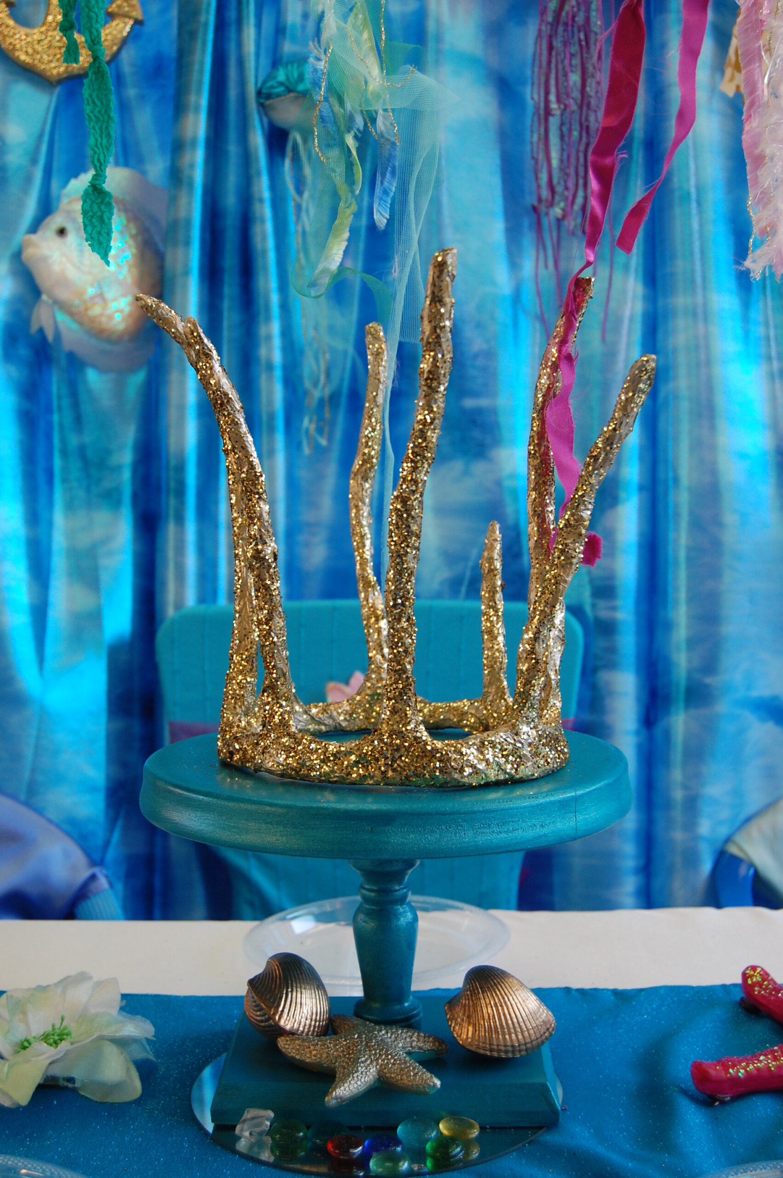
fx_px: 1520
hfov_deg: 28.9
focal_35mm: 46
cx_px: 392
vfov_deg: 42.4
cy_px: 589
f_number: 5
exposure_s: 1/100
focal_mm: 31
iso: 400
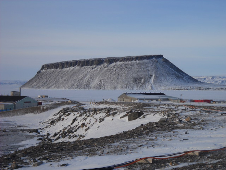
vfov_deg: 22.6
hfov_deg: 29.8
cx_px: 113
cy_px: 85
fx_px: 424
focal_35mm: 65
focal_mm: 10.84
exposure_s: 1/218
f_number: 7.1
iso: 64
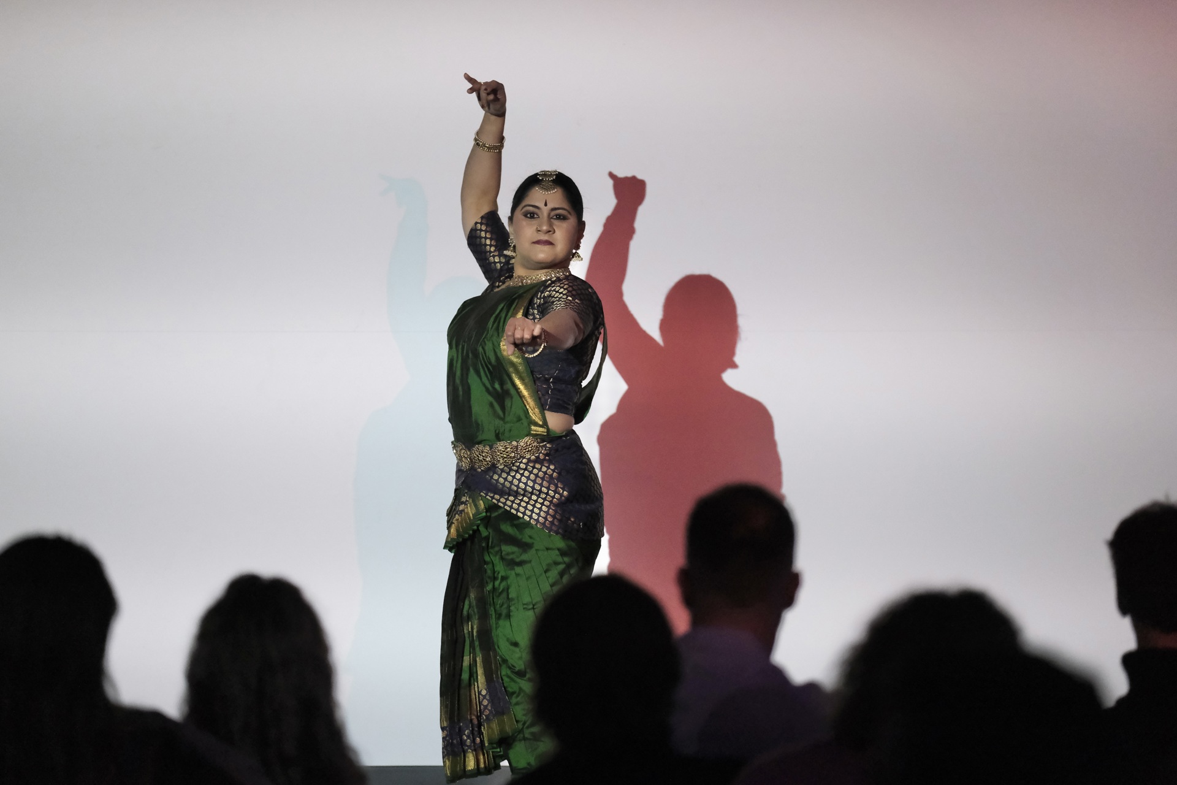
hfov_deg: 9.8
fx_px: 6865
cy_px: 392
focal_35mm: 210
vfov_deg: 6.5
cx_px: 588
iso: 6400
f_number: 2.8
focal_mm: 140
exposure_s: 1/500
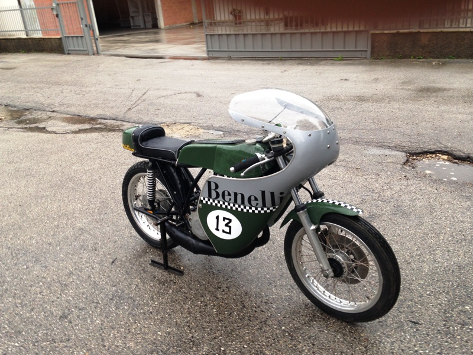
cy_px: 178
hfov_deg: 55.4
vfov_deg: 42.9
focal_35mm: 33
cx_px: 236
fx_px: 451
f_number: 2.4
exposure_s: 1/60
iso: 64
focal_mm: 4.12
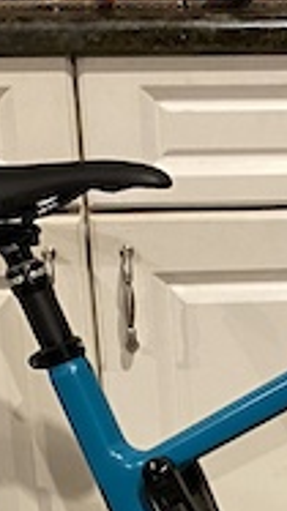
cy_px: 615
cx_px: 440
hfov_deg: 9.7
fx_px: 1639
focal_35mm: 121
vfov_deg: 16.9
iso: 400
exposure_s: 1/40
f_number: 1.8
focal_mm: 4.25
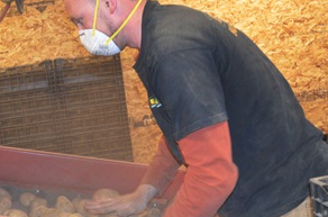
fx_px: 654
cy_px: 100
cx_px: 90
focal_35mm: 72
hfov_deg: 27.8
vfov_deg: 18.8
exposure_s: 1/60
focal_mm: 28
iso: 2500
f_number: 4.5
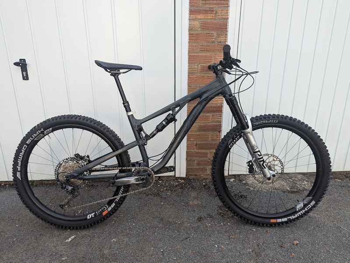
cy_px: 132
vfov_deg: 56.9
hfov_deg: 71.5
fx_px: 243
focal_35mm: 24
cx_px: 175
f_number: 1.85
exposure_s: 1/264
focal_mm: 6.81
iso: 64
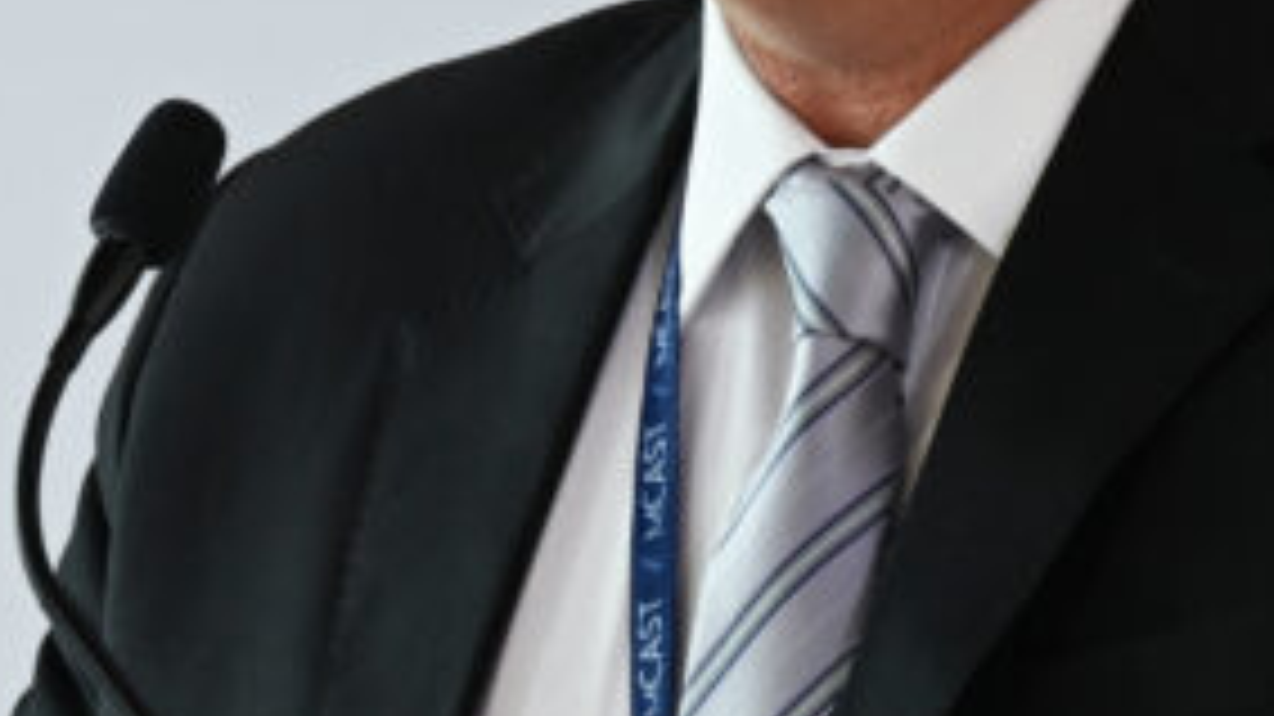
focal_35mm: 587
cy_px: 79
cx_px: -248
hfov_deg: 3.7
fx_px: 19824
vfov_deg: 2.1
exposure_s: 1/60
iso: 640
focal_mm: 155
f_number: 6.3
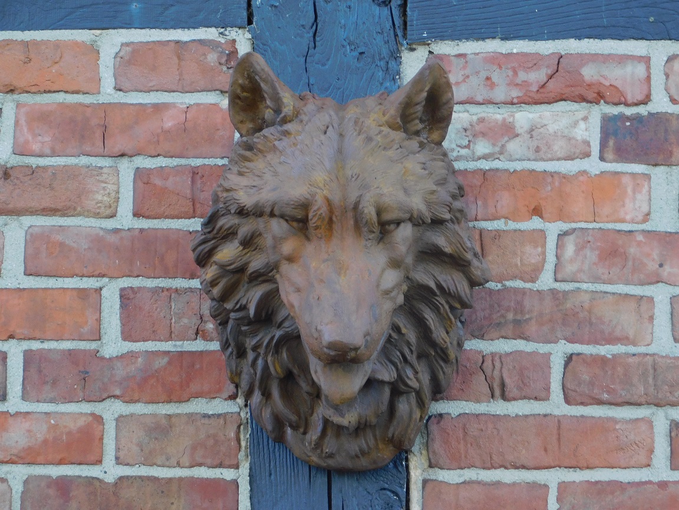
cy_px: 255
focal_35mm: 232
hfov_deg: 8.5
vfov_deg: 6.4
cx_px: 340
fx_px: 4551
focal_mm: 41.3
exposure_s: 1/30
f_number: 5.6
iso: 200
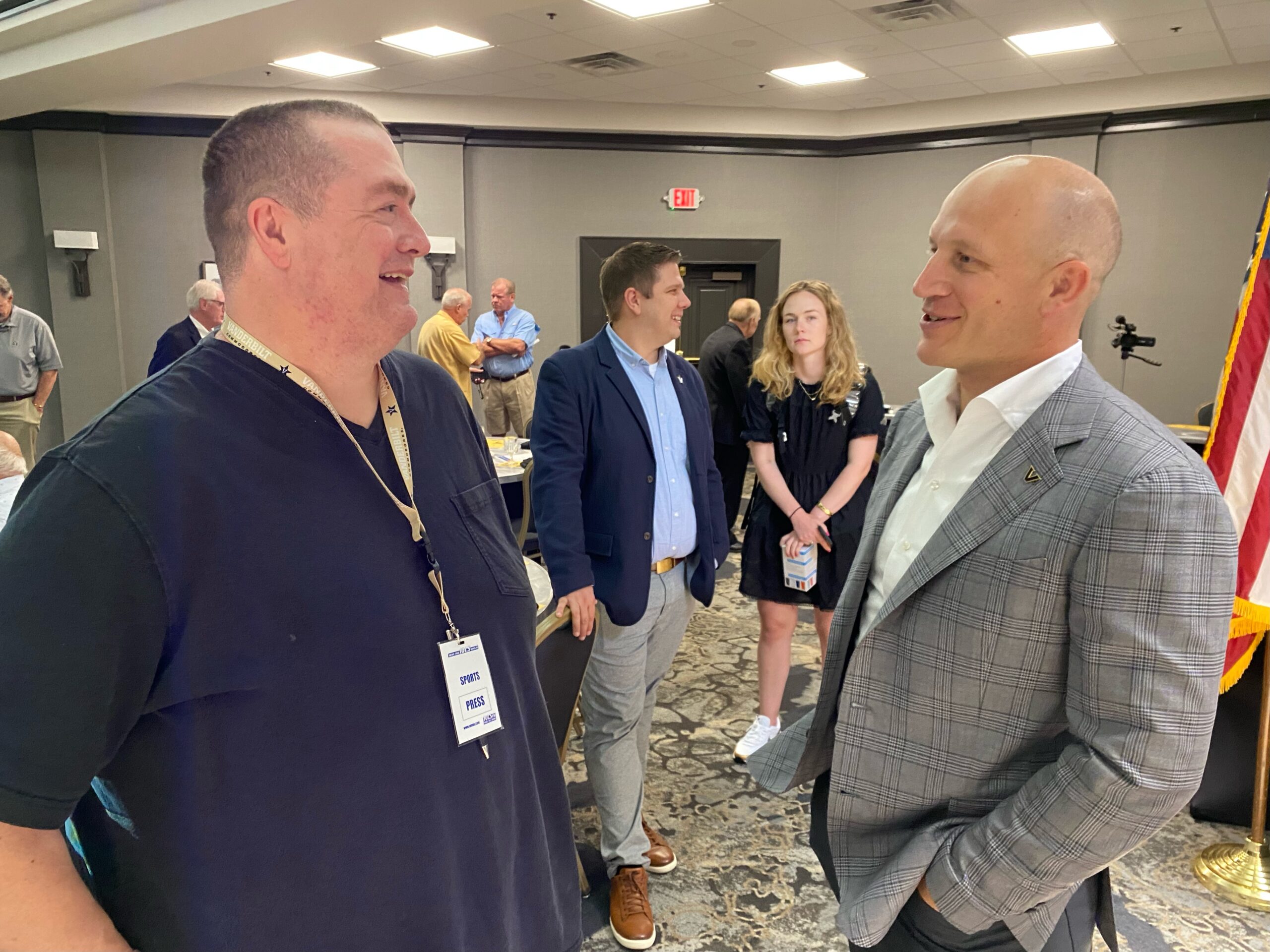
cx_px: 635
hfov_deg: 67.3
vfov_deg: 53.1
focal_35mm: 26
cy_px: 476
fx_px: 954
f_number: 1.8
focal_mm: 4.25
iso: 320
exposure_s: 1/60
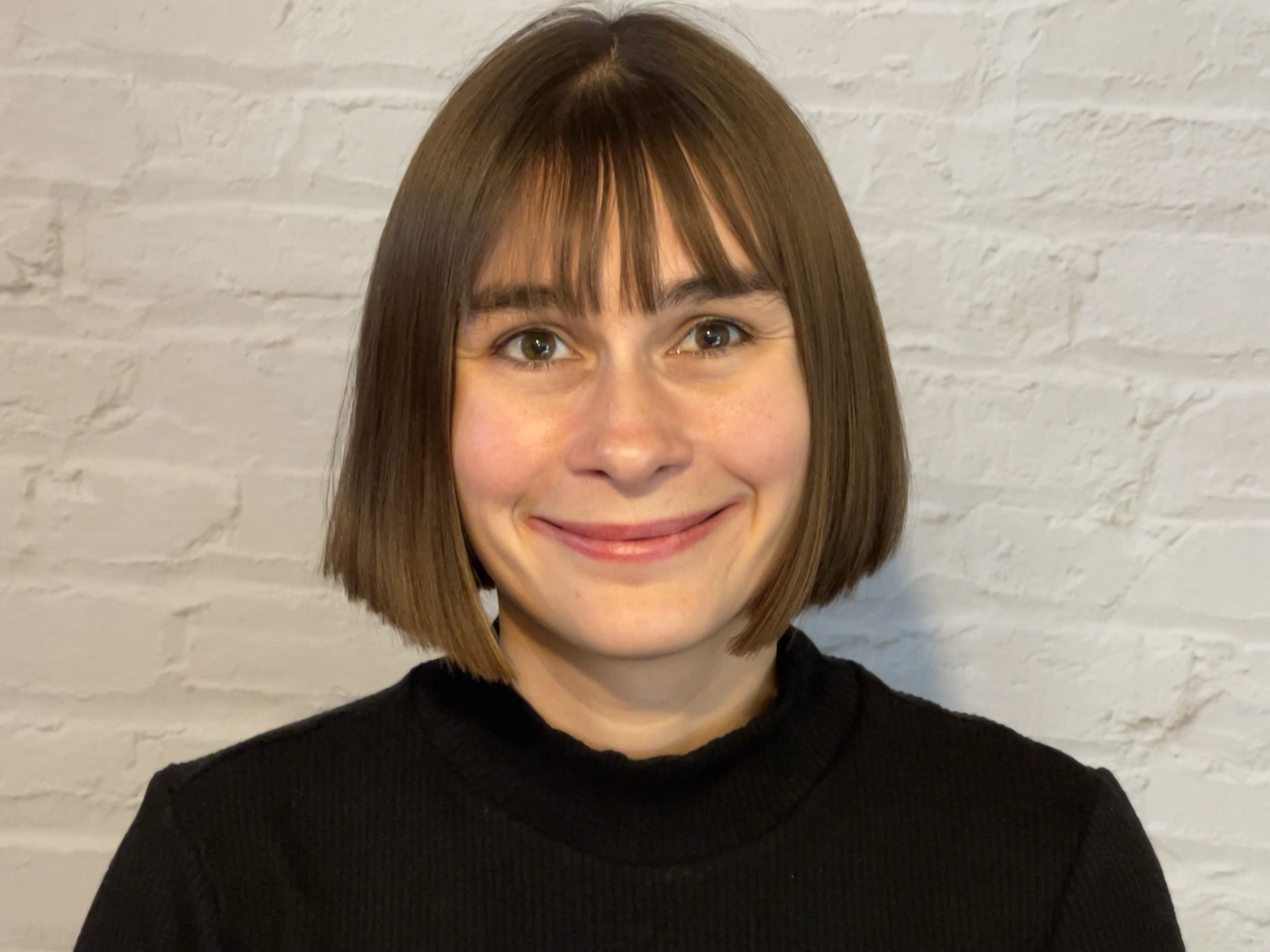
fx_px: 2348
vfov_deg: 22.9
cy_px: 476
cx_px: 635
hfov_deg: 30.3
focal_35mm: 64
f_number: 2.2
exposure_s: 1/24
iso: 500
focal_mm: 7.5
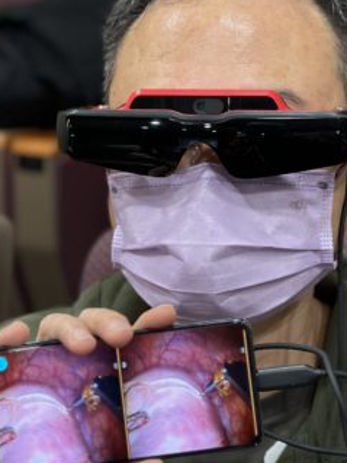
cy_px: 205
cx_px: 183
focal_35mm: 94
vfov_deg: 20.9
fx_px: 1257
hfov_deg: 15.7
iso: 320
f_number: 1.78
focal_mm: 6.86
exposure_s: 1/60
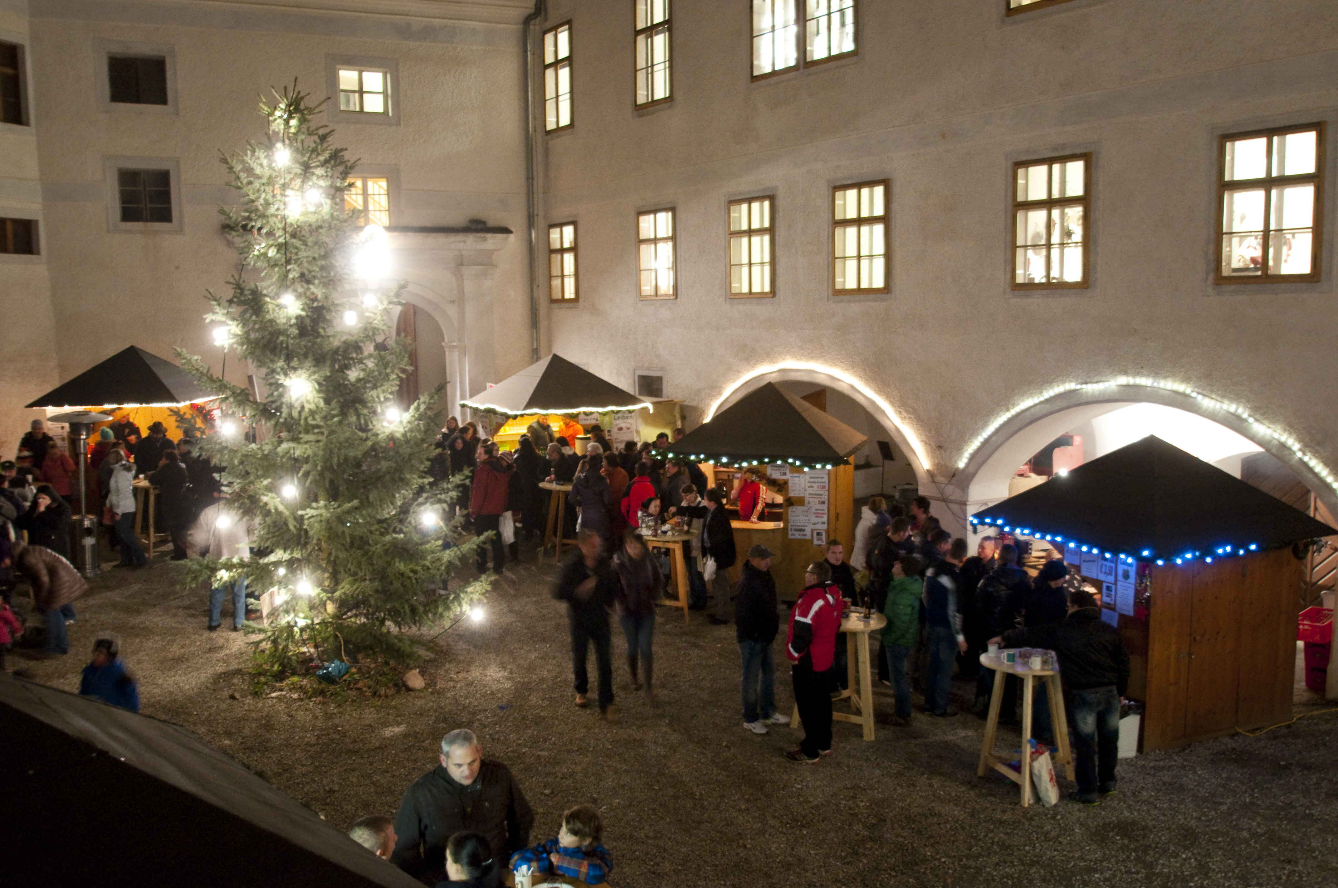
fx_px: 1114
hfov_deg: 62.0
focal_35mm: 30
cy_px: 444
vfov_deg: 43.5
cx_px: 669
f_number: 4.5
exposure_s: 1/5
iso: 640
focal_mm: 20
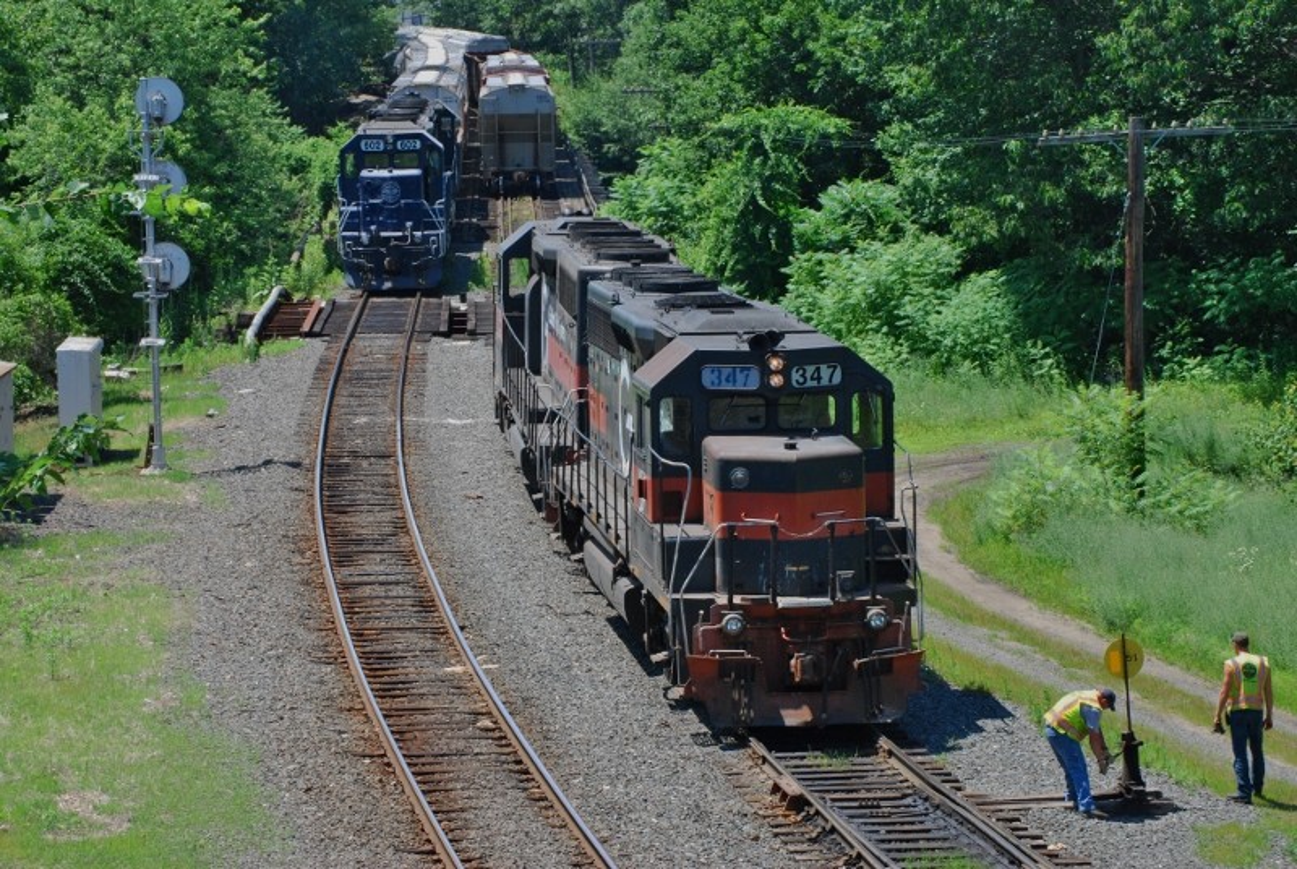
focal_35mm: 128
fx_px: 4600
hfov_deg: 16.0
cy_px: 434
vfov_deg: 10.8
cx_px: 648
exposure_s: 1/125
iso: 400
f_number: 16
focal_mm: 85
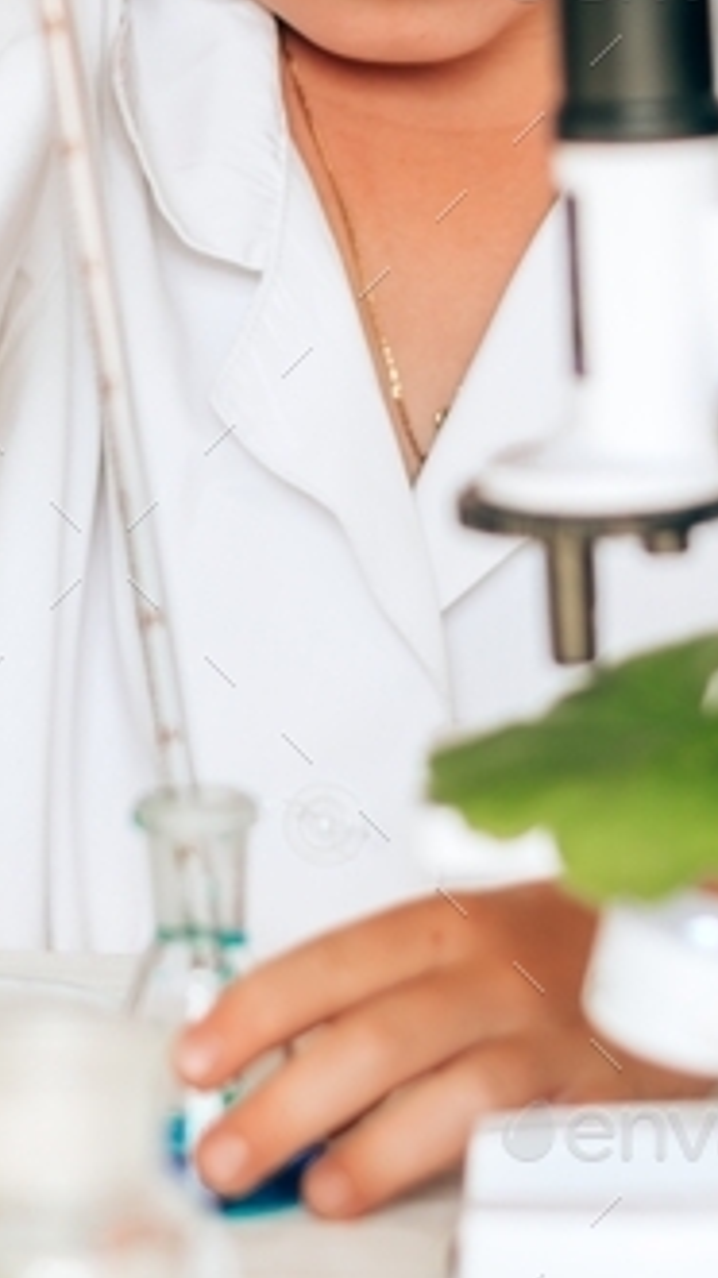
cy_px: -56
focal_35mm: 210
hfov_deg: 5.8
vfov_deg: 10.2
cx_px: 85
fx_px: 7113
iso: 100
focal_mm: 50
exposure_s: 1/400
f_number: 2.2
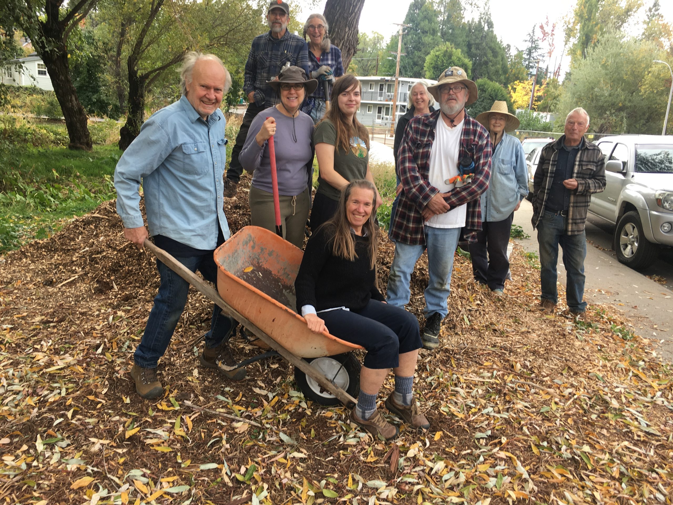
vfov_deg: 48.2
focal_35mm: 29
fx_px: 564
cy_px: 252
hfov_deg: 61.7
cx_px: 336
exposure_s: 1/150
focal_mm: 4.15
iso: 25
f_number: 2.2
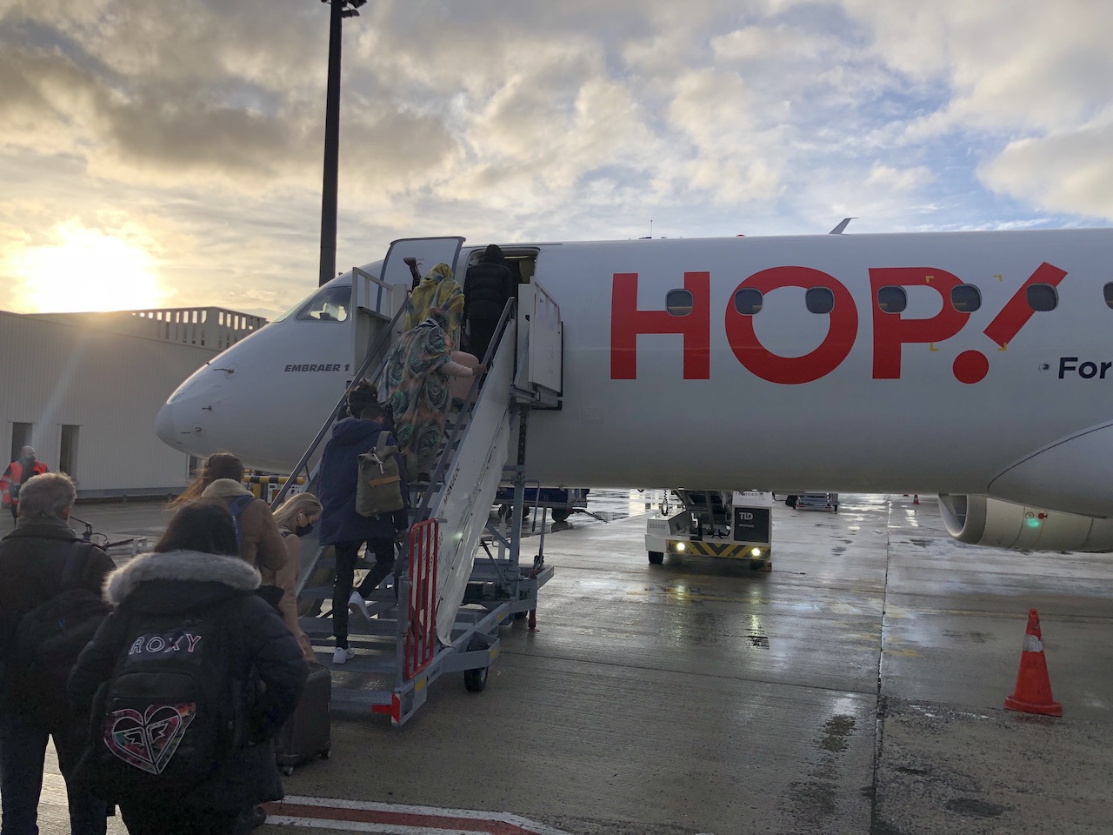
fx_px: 900
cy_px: 418
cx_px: 556
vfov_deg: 49.7
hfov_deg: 63.4
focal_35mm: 28
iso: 20
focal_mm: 4
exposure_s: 1/1715
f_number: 1.8
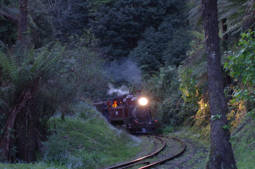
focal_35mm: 270
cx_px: 128
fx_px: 1908
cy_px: 84
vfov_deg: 5.1
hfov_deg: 7.6
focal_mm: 180
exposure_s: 1/45
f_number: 1.7
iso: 1600
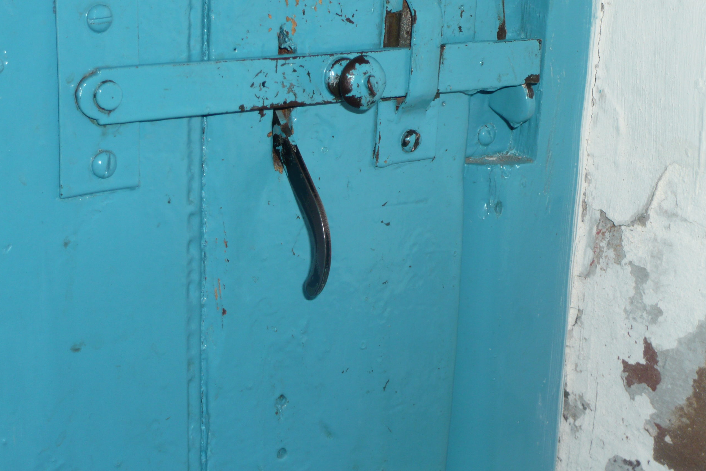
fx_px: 1373
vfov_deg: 19.5
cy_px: 206
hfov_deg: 28.8
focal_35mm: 70
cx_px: 352
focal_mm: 11.1
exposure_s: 1/50
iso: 100
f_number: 4.5
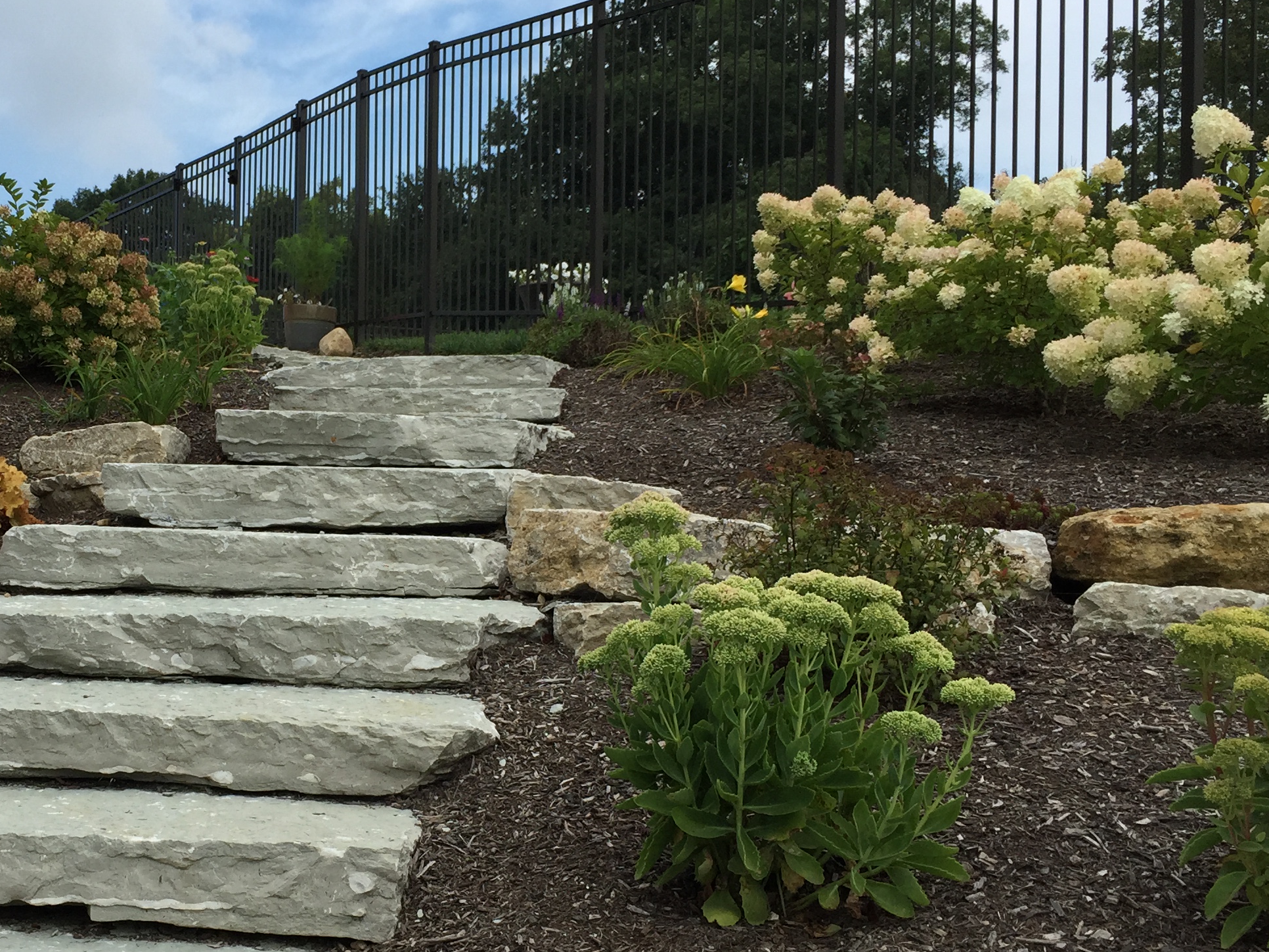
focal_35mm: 49
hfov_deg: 37.9
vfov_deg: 29.6
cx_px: 320
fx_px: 1796
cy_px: 535
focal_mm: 4.15
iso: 32
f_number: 2.2
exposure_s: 1/1582
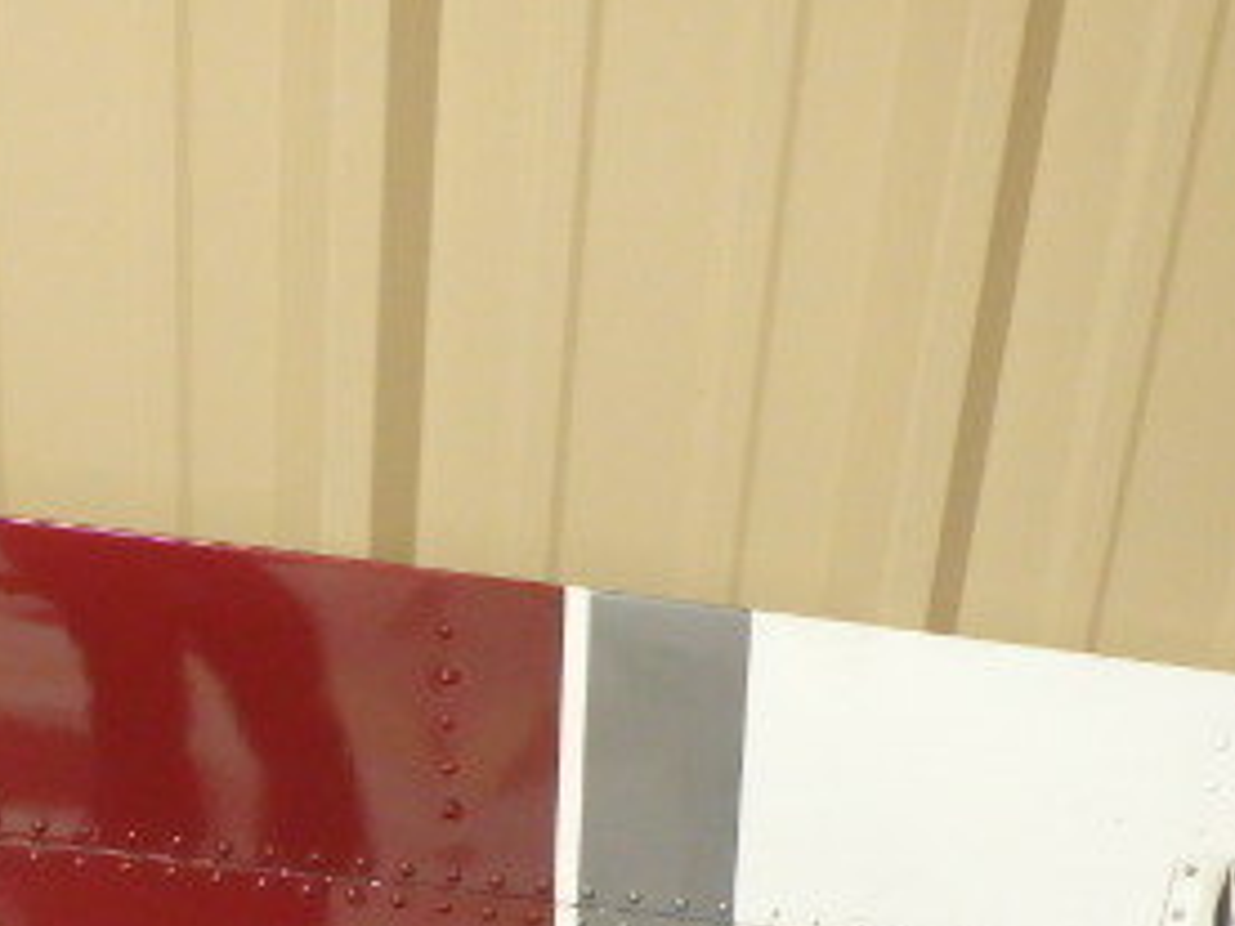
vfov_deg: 21.6
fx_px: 2319
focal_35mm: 65
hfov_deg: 28.8
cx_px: 161
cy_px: 962
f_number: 3.9
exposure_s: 1/20
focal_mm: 5
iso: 800
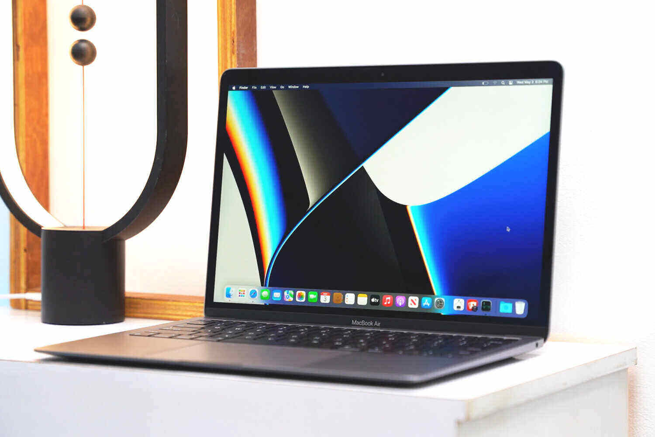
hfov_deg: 42.0
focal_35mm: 47
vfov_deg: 28.7
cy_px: 218
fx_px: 853
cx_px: 328
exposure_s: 1/60
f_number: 4
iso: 125
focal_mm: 46.9
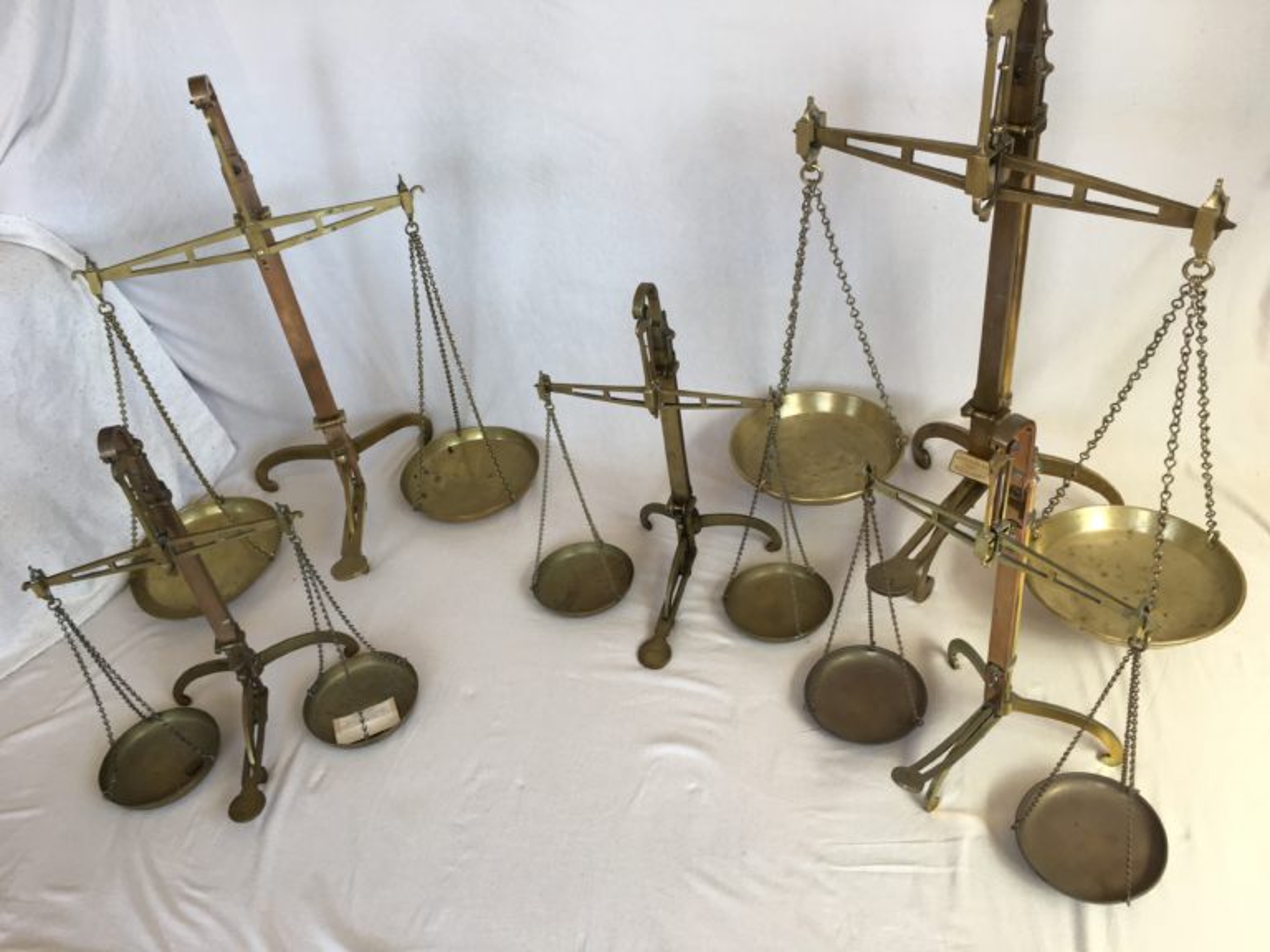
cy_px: 476
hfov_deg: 61.7
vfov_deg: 48.2
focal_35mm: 29
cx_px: 635
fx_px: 1064
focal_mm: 4.15
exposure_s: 1/50
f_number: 2.2
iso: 32
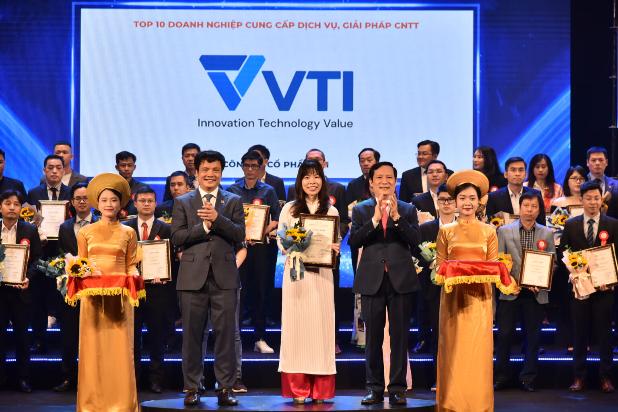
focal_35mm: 100
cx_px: 309
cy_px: 206
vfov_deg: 13.7
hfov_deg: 20.4
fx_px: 1717
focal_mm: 100
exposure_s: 1/160
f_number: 4.5
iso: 800
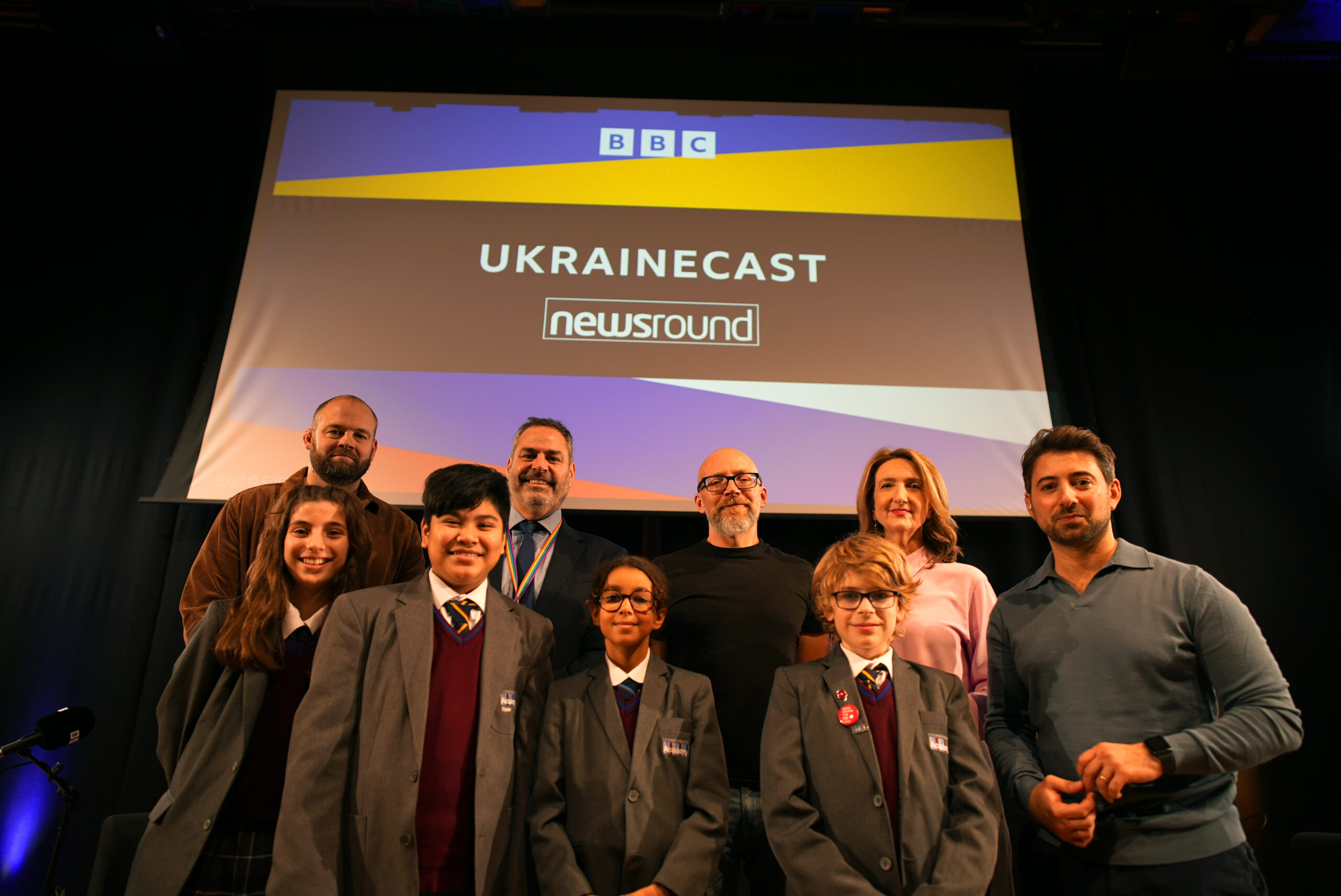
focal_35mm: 24
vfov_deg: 53.2
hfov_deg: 73.7
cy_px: 448
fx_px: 894
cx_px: 670
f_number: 2.2
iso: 100
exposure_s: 1/40
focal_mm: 24
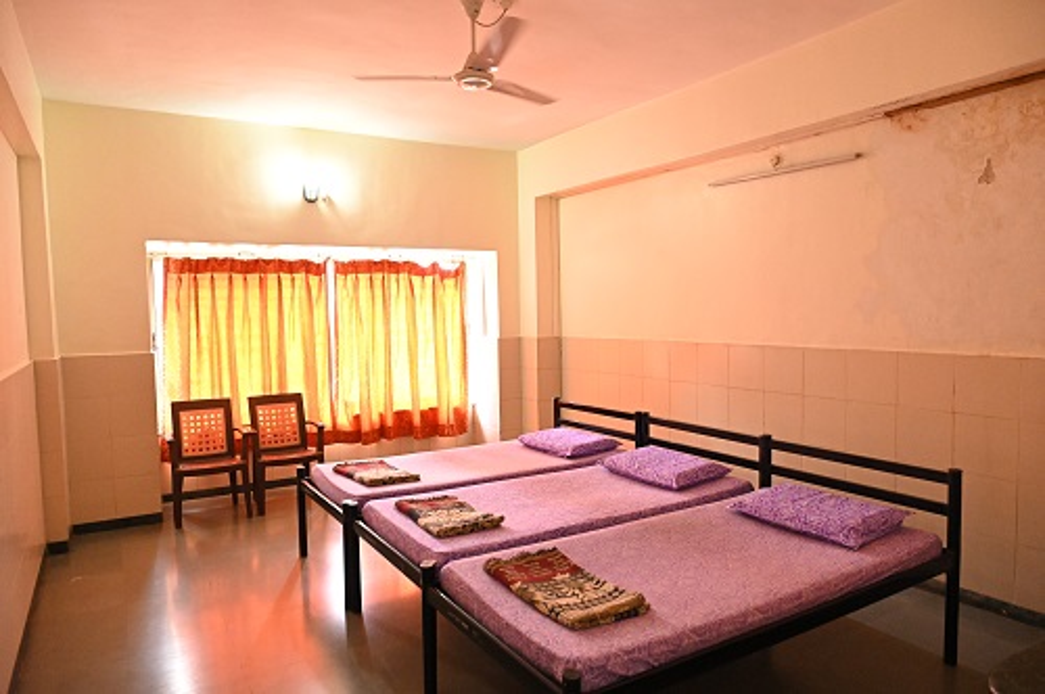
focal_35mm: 24
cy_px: 347
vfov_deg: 53.0
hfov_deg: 73.8
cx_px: 522
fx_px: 696
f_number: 4.5
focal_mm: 24
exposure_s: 1/60
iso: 10000
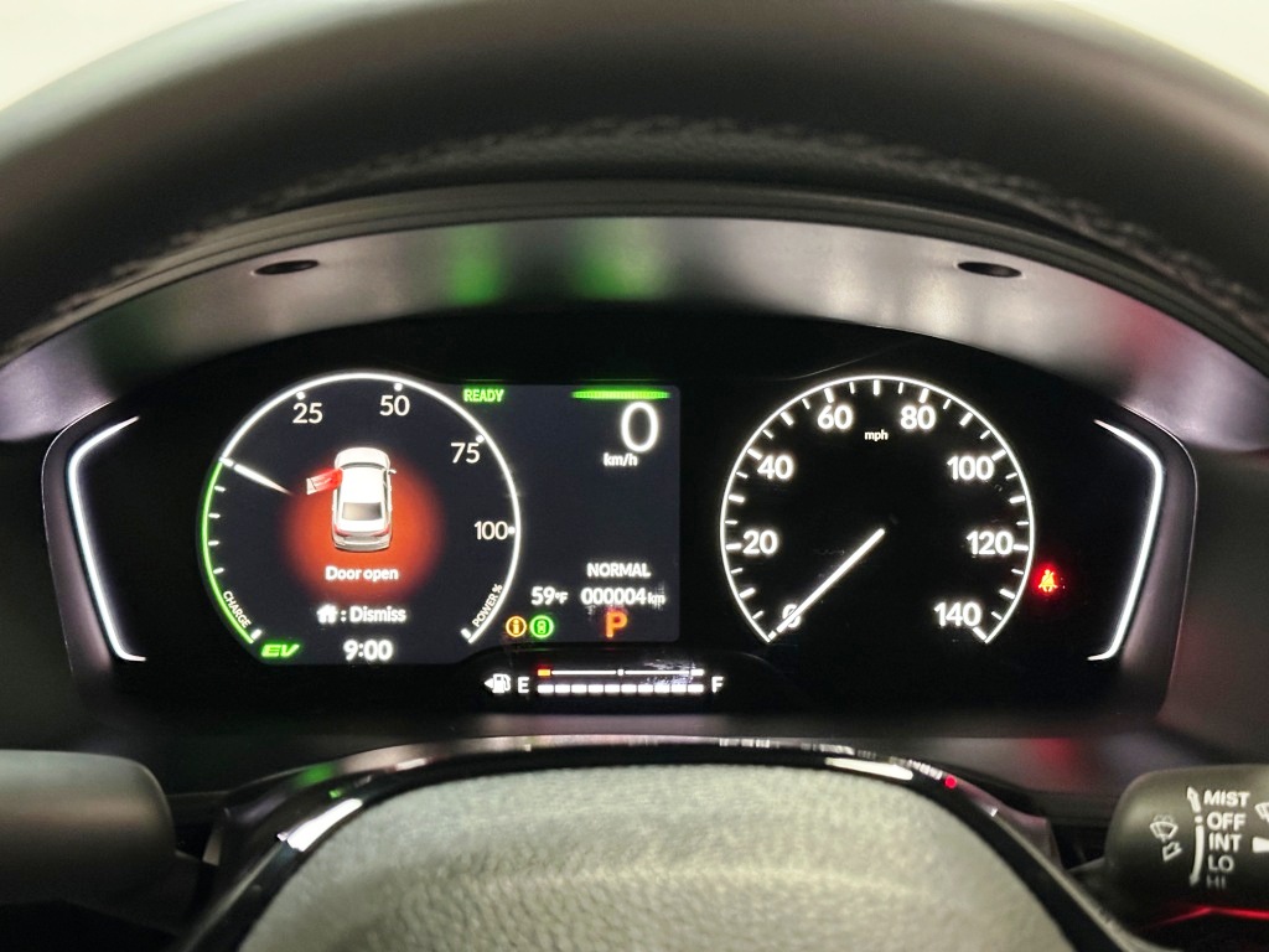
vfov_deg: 30.3
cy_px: 476
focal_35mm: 48
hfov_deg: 39.7
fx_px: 1760
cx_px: 634
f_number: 1.78
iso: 640
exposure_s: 1/24
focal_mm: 6.86
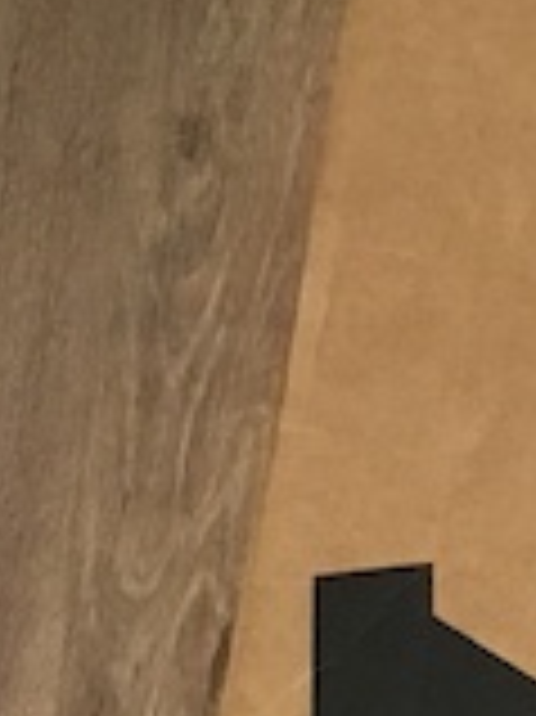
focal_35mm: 146
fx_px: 3018
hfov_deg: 9.2
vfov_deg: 13.1
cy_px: 901
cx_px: 1248
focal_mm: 4.15
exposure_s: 1/25
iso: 200
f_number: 2.2
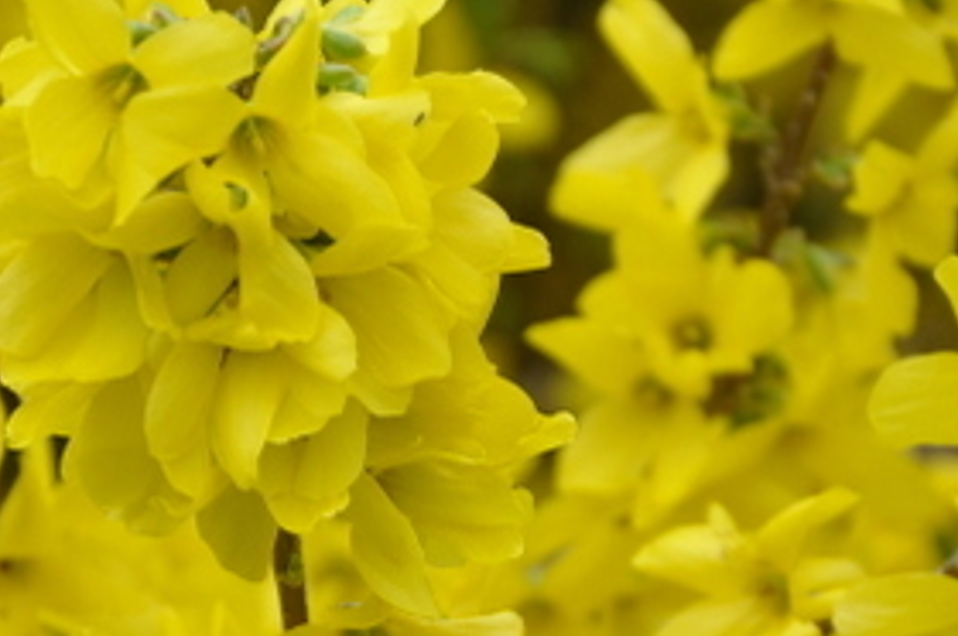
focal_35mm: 449
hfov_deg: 4.6
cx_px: 417
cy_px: 807
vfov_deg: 3.0
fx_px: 11946
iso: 200
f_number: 5.6
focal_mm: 105
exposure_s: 1/125
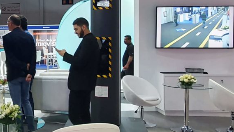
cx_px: -1
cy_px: 47
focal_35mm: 51
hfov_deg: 36.4
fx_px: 316
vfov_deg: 23.4
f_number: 2.2
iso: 200
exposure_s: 1/50
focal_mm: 1.8
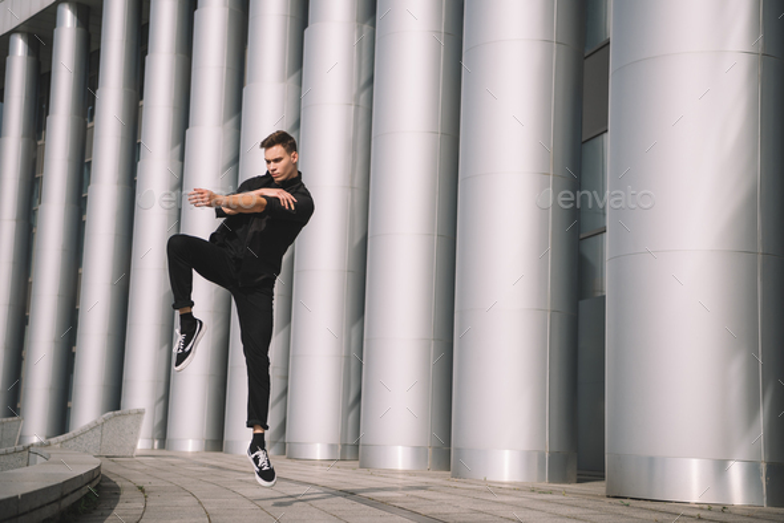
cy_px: 262
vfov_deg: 23.4
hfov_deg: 34.5
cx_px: 392
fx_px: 1264
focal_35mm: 58
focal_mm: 58
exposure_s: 1/2500
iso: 160
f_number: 3.5
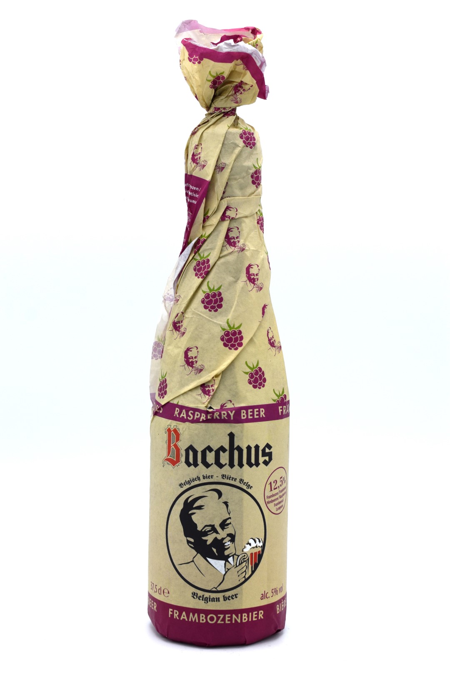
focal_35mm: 57
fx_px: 1069
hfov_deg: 23.8
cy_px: 337
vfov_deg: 35.1
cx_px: 225
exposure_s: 1/320
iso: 200
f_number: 7.1
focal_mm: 38
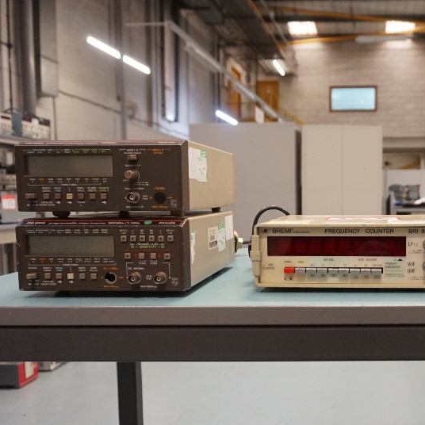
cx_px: 358
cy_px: 246
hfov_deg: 40.5
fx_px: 542
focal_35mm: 39
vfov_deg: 42.7
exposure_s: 1/160
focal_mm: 16
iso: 2000
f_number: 3.5
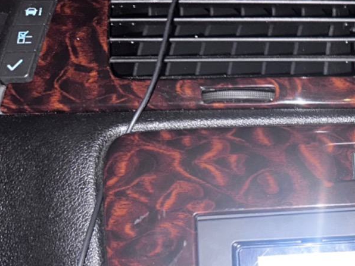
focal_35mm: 58
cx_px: 426
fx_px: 595
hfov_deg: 28.8
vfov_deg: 24.1
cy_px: 268
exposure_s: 1/33
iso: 80
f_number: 1.78
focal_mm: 6.86
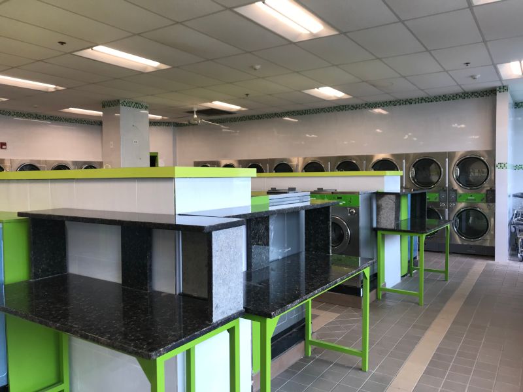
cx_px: 262
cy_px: 196
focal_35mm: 28
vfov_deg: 49.7
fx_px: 423
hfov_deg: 63.4
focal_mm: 3.99
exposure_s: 1/60
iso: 32
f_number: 1.8
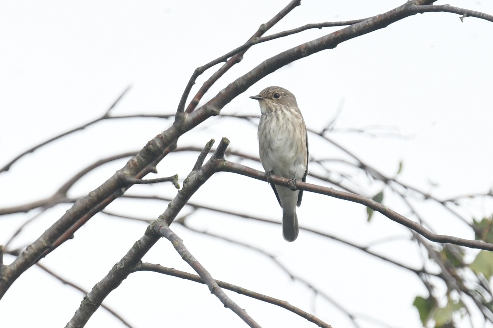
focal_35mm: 630
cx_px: 246
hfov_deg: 3.3
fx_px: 8624
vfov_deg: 2.2
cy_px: 164
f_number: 6.3
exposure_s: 1/1000
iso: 560
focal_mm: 420
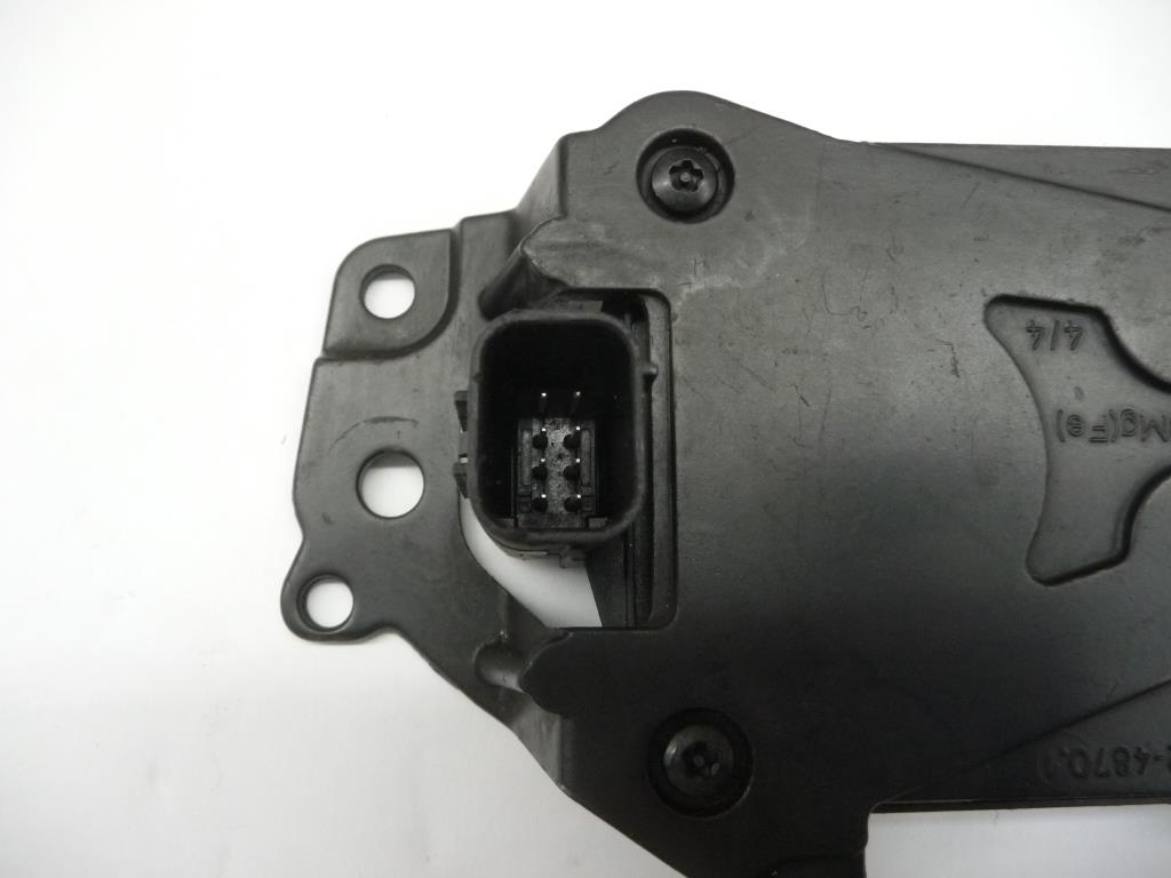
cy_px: 439
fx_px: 947
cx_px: 586
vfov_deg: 49.7
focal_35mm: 28
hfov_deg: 63.4
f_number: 3.3
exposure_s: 1/30
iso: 400
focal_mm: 4.7
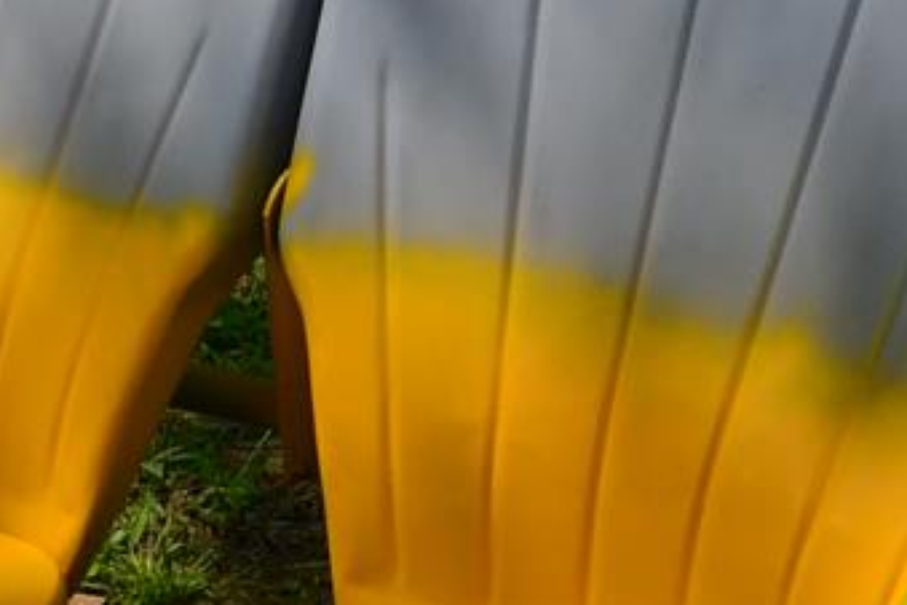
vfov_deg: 8.8
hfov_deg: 13.2
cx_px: 191
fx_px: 3905
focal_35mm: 155
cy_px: 618
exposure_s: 1/500
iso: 320
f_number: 11
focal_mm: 26
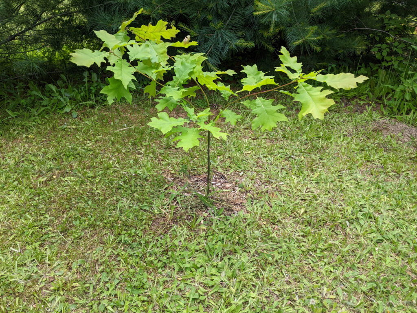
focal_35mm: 27
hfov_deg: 65.3
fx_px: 325
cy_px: 156
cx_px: 208
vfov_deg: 51.4
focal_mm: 4.44
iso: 53
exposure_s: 1/279
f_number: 1.8
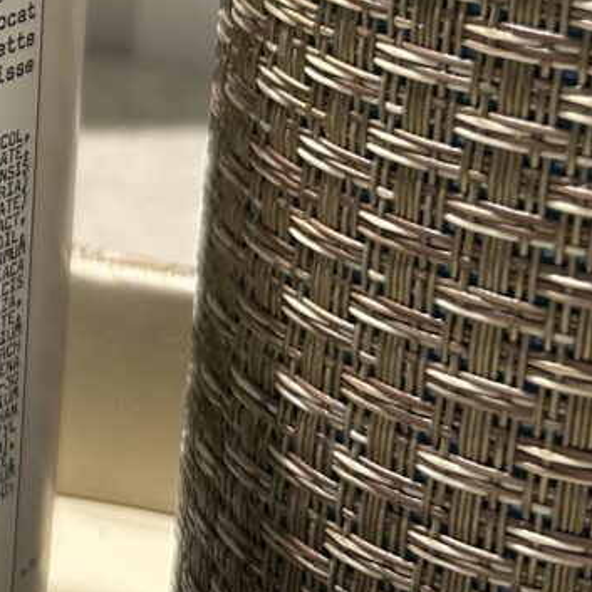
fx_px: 1935
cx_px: -451
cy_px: -193
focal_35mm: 100
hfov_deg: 15.2
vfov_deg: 16.4
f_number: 1.5
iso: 160
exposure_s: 1/60
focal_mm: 5.7
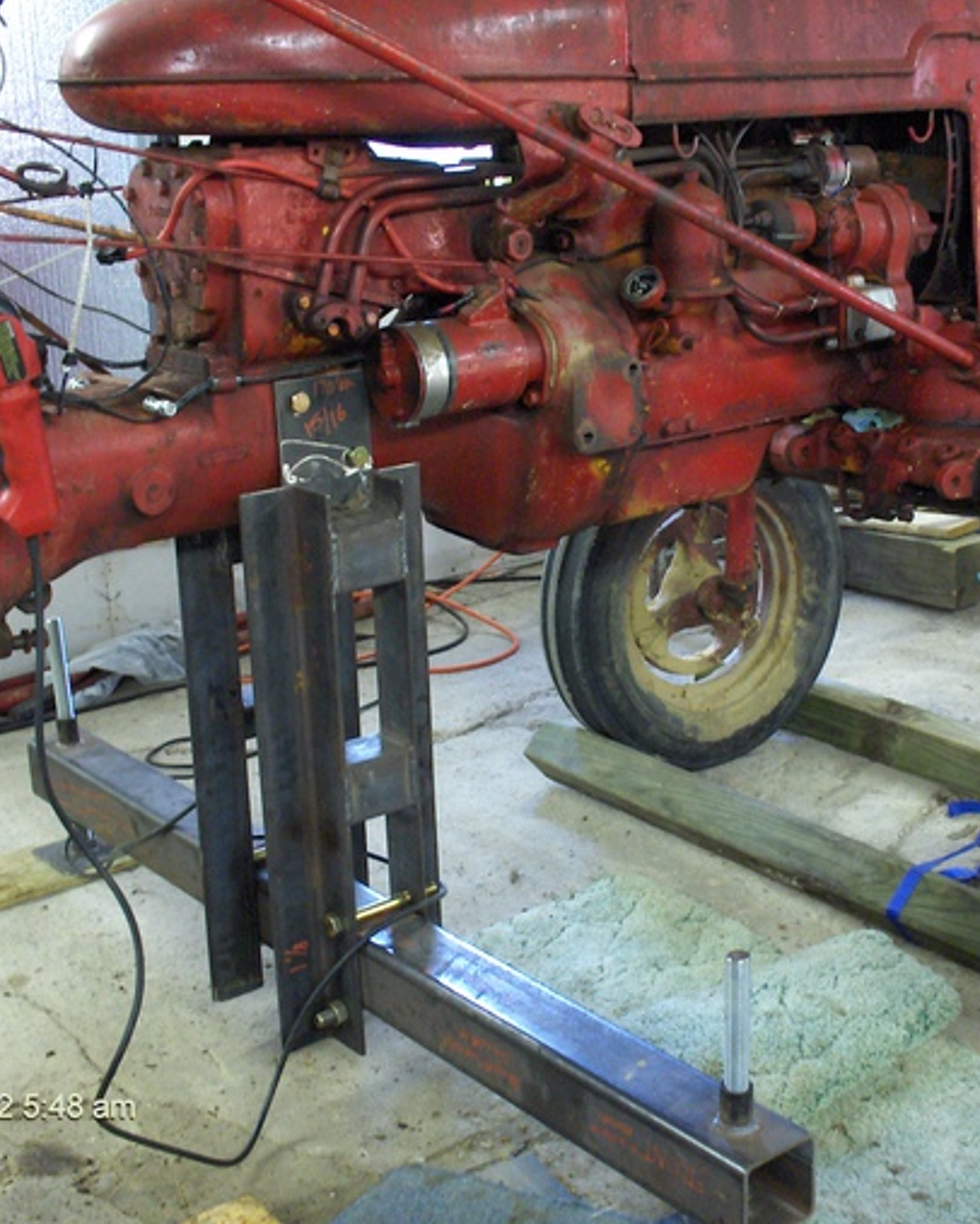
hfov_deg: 30.8
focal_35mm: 49
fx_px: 1775
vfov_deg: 38.0
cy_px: 620
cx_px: 584
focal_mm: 6.11
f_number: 2.8
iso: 200
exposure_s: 1/8.98
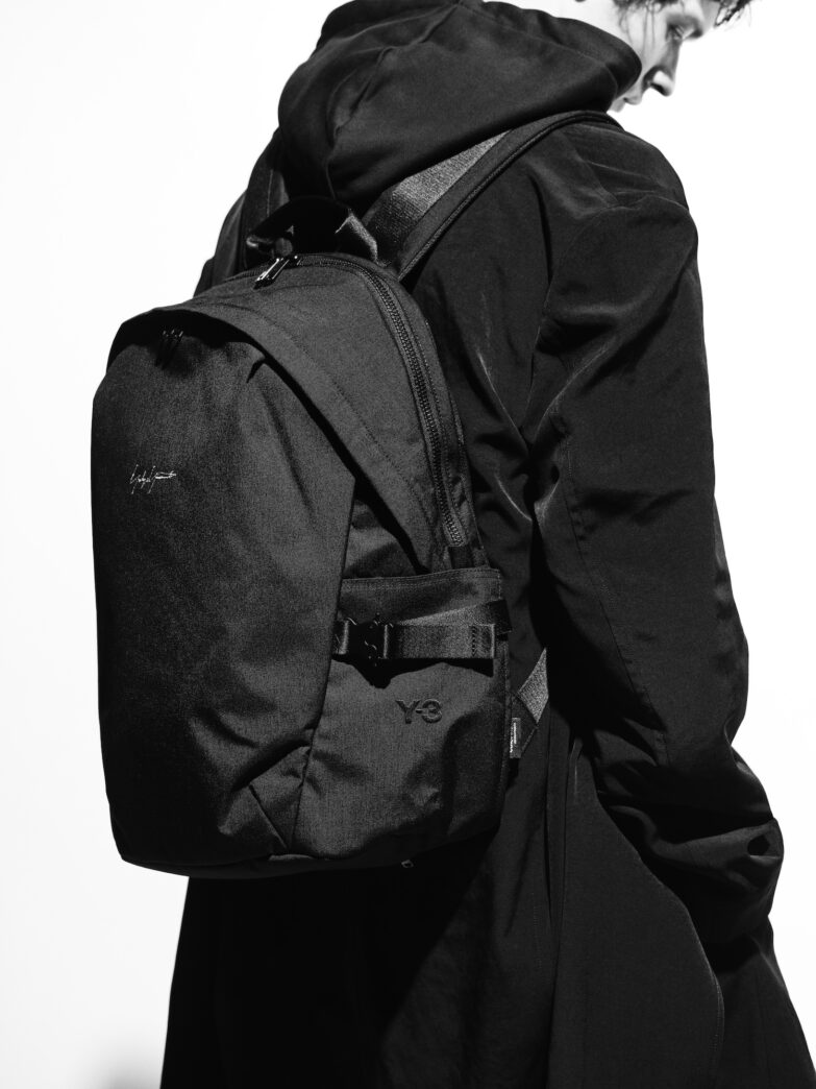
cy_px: 544
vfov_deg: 20.7
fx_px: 2986
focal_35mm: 95
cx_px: 408
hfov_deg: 15.6
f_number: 7.1
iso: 1250
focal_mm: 120
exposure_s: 1/200
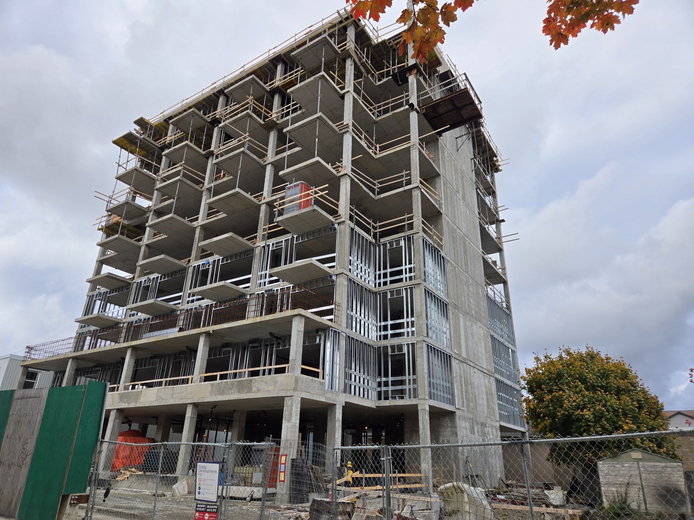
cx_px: 347
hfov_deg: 73.9
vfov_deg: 58.9
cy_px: 260
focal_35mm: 23
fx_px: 461
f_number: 1.8
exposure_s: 1/833
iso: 25
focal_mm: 5.4
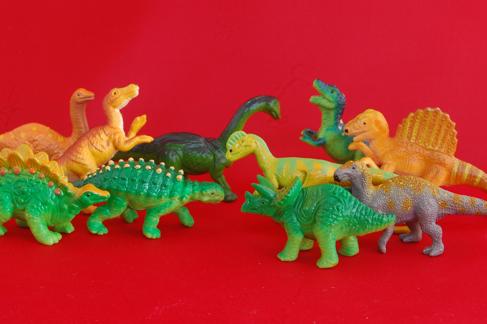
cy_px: 133
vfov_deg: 13.6
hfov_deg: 20.3
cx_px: 232
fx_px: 1360
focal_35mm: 101
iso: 200
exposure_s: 1.3
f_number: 16
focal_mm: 55
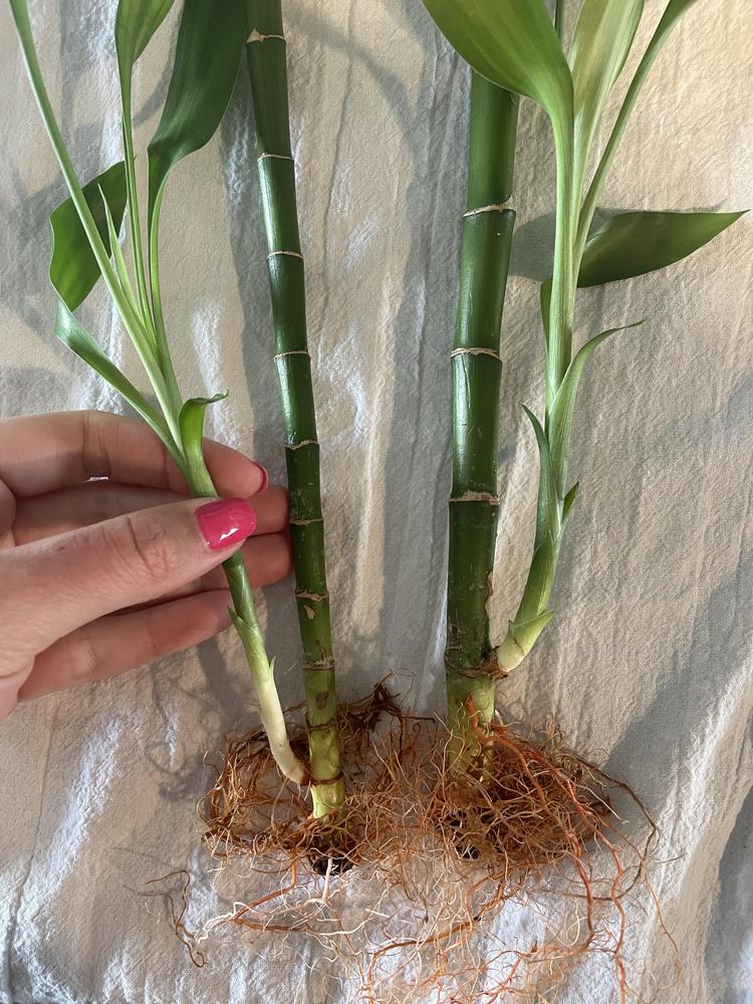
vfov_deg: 67.3
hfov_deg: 53.1
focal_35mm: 26
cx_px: 376
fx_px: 754
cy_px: 502
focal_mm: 4.2
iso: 400
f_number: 1.6
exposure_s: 1/60
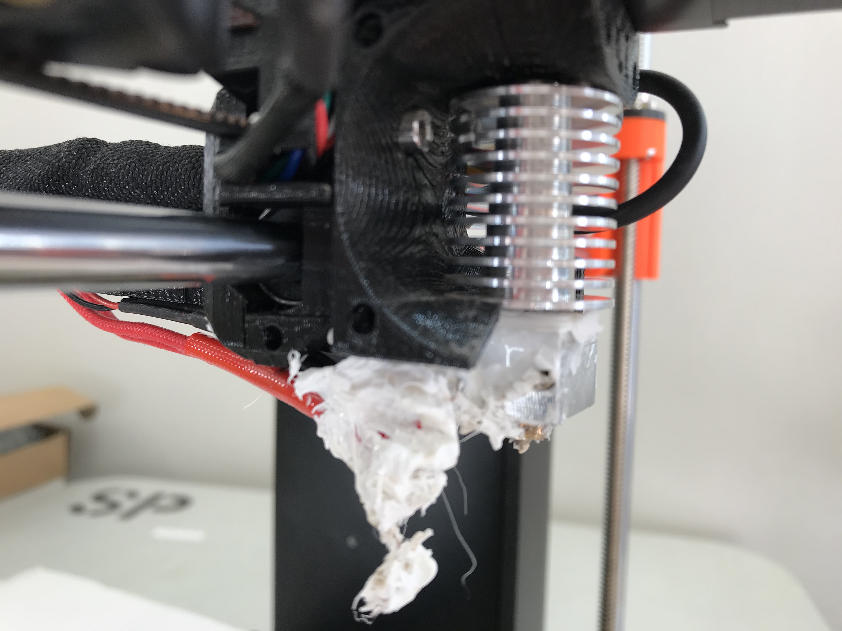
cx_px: 421
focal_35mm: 28
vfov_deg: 49.7
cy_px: 316
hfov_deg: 63.4
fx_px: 681
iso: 25
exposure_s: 1/50
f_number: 1.8
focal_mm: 3.99
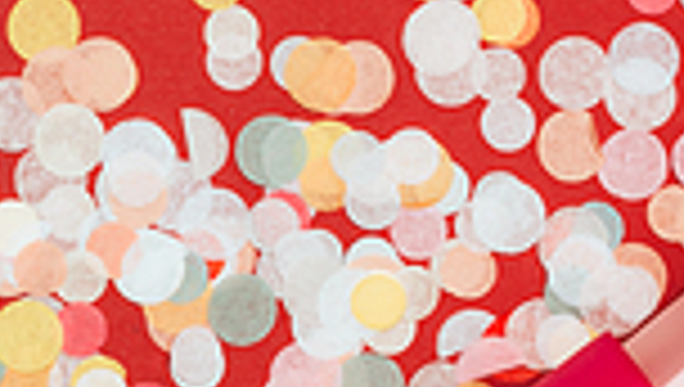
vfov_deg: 7.0
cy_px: 558
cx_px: 36
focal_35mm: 172
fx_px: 3124
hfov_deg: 12.4
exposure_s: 1/200
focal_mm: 50
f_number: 5.6
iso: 125
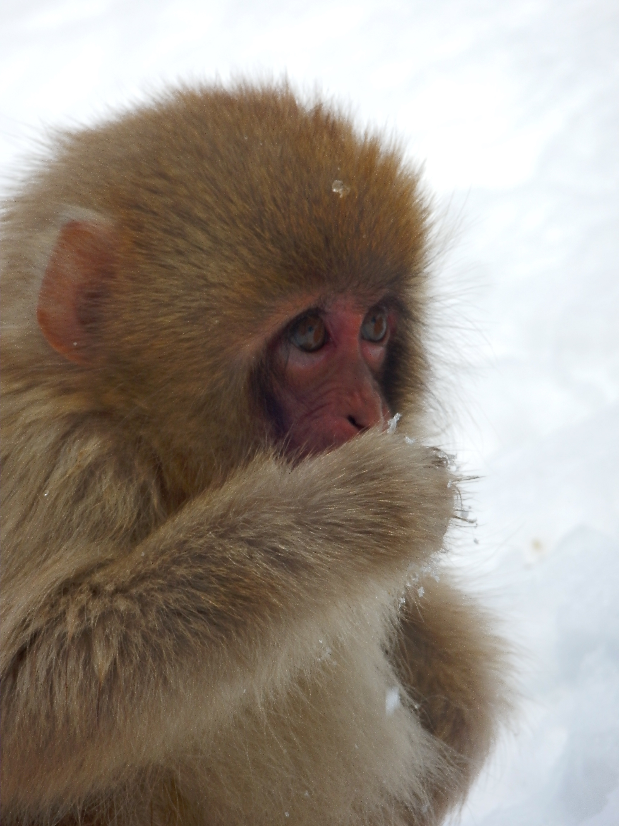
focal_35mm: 532
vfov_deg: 3.7
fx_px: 12684
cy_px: 413
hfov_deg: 2.8
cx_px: 310
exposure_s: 1/250
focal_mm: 95
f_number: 6.9
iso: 80
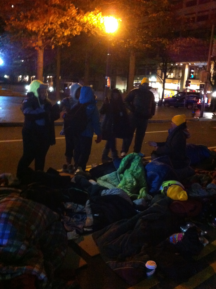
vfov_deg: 52.7
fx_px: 292
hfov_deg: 40.6
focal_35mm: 35
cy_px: 144
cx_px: 108
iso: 1000
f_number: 2.8
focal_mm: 3.85
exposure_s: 1/15
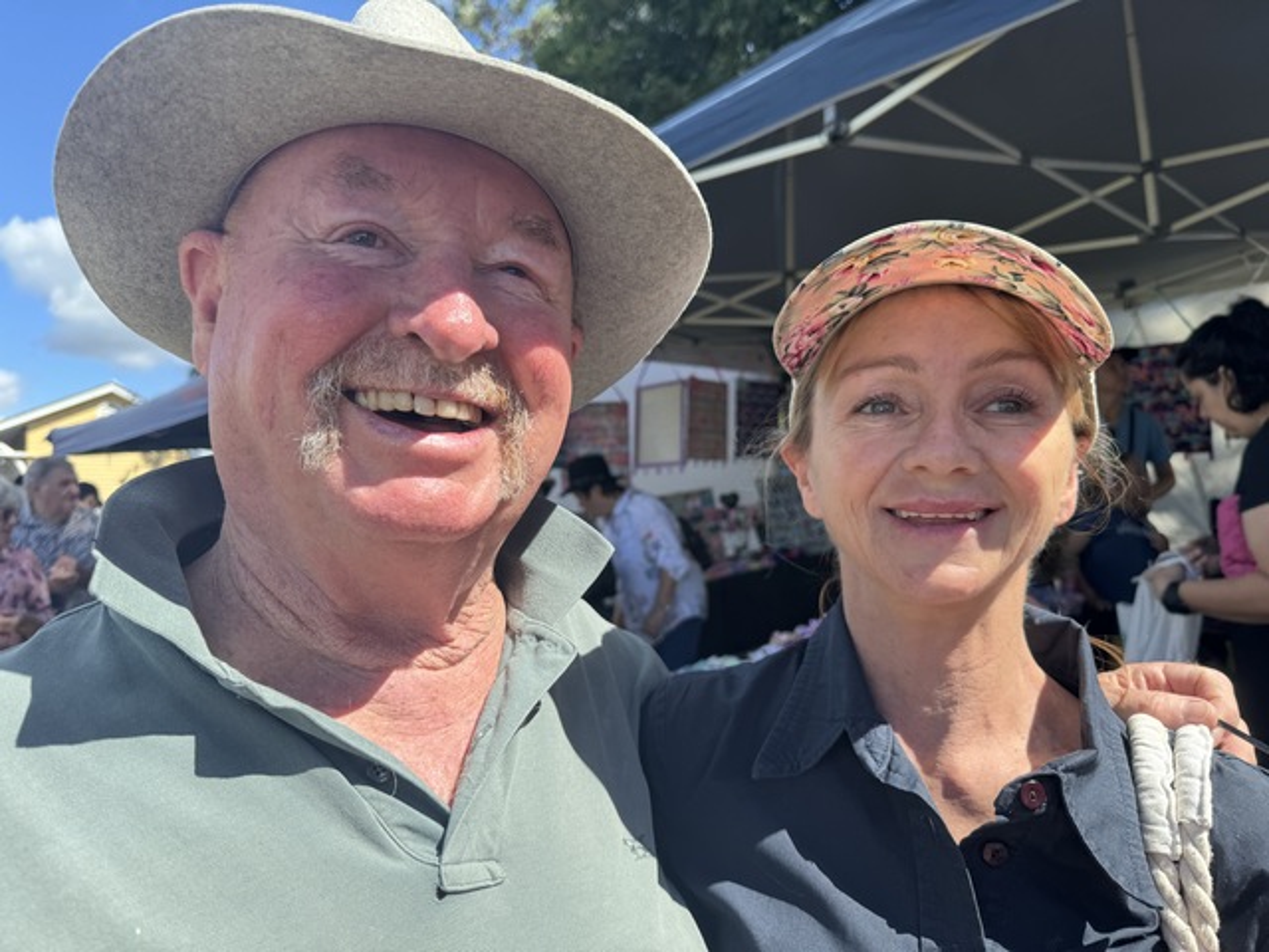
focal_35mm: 24
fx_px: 880
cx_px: 634
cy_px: 476
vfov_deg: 56.8
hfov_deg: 71.6
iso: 80
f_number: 1.78
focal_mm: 6.86
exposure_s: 1/1339
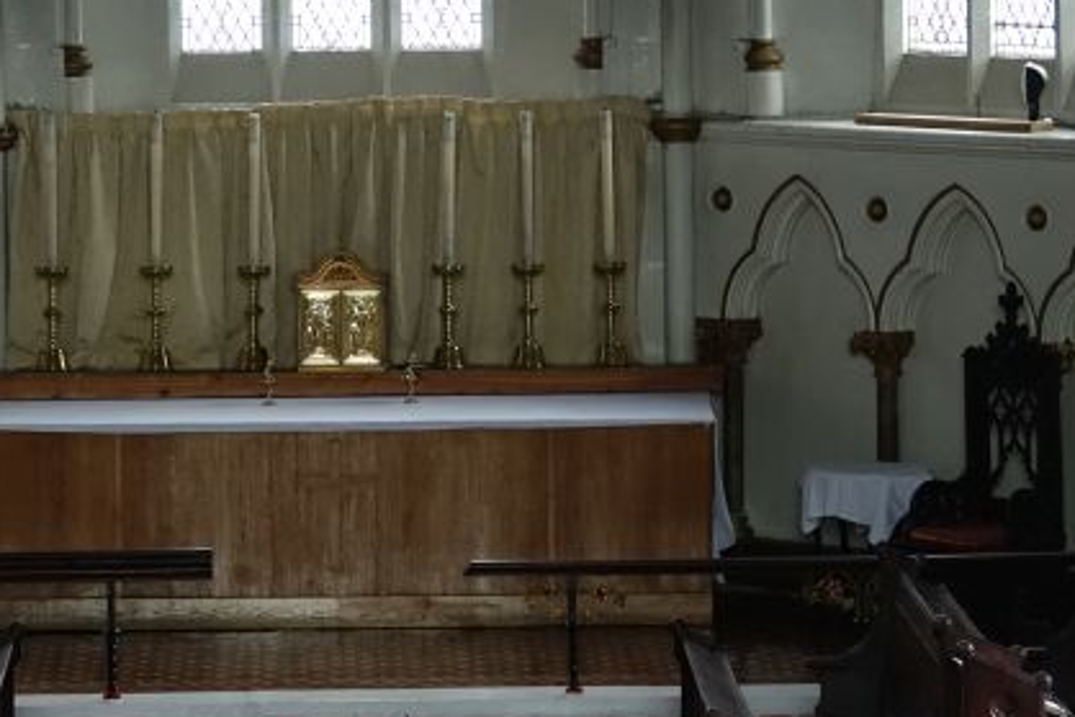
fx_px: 7139
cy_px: 186
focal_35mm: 239
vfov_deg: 5.8
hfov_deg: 8.6
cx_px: 370
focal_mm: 36.72
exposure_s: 1/40
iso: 800
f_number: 4
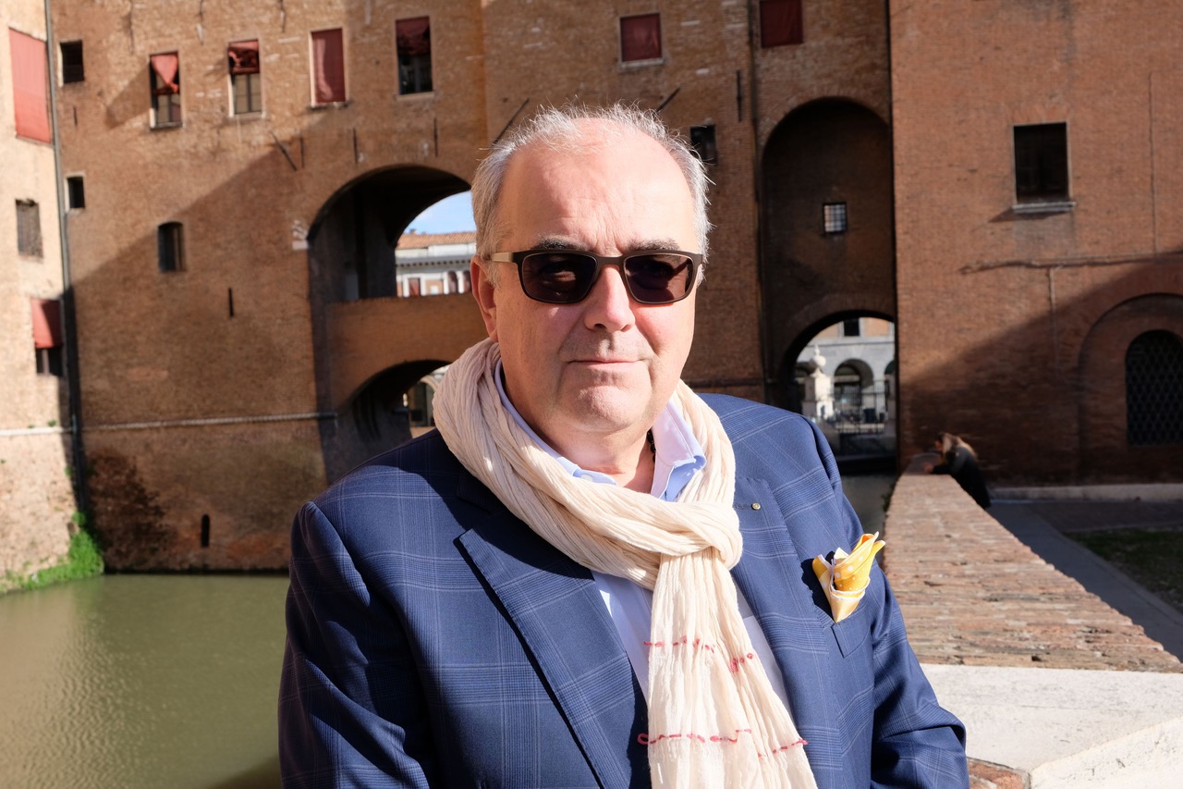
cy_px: 394
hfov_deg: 53.1
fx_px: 1183
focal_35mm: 36
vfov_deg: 36.9
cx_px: 592
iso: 400
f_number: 8
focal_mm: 24.3
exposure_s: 1/400
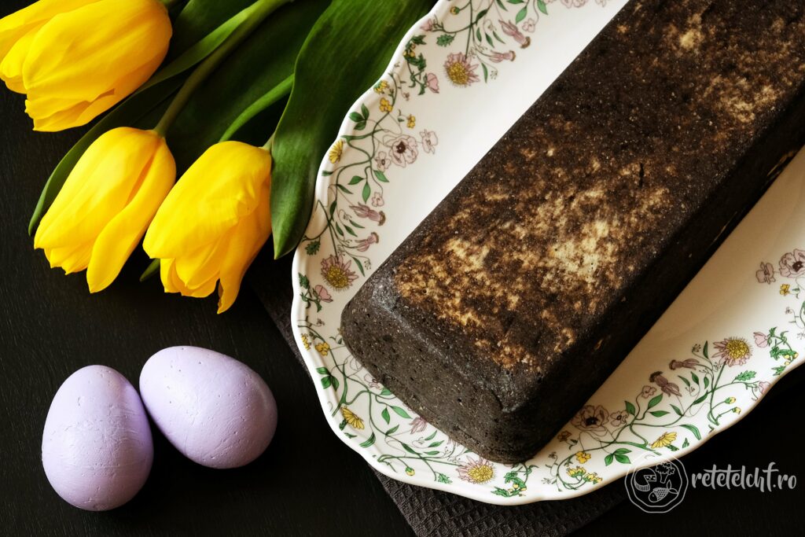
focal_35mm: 69
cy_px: 268
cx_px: 402
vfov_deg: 19.7
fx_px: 1543
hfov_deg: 29.2
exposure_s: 1/75
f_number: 10
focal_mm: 46.3
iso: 2500
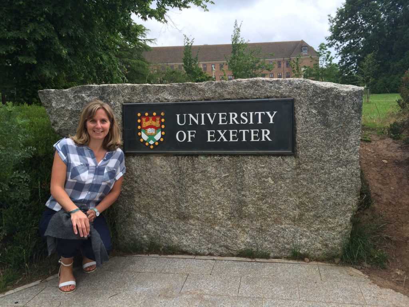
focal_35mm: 29
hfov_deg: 61.7
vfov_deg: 48.2
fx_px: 343
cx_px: 204
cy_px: 154
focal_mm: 4.15
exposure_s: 1/805
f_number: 2.2
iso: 32
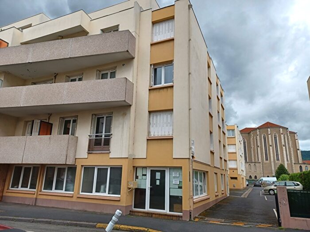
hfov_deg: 69.4
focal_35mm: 25
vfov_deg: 54.9
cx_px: 155
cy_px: 116
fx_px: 224
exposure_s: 1/265
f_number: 1.8
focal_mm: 4.6
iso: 32
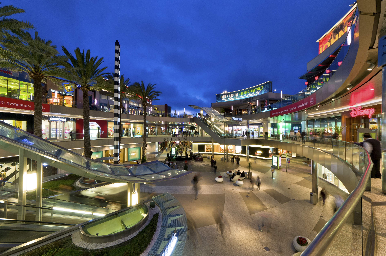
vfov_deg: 89.9
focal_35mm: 12
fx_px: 129
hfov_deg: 112.7
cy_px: 128
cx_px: 193
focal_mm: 8
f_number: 11
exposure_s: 1.3
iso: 200
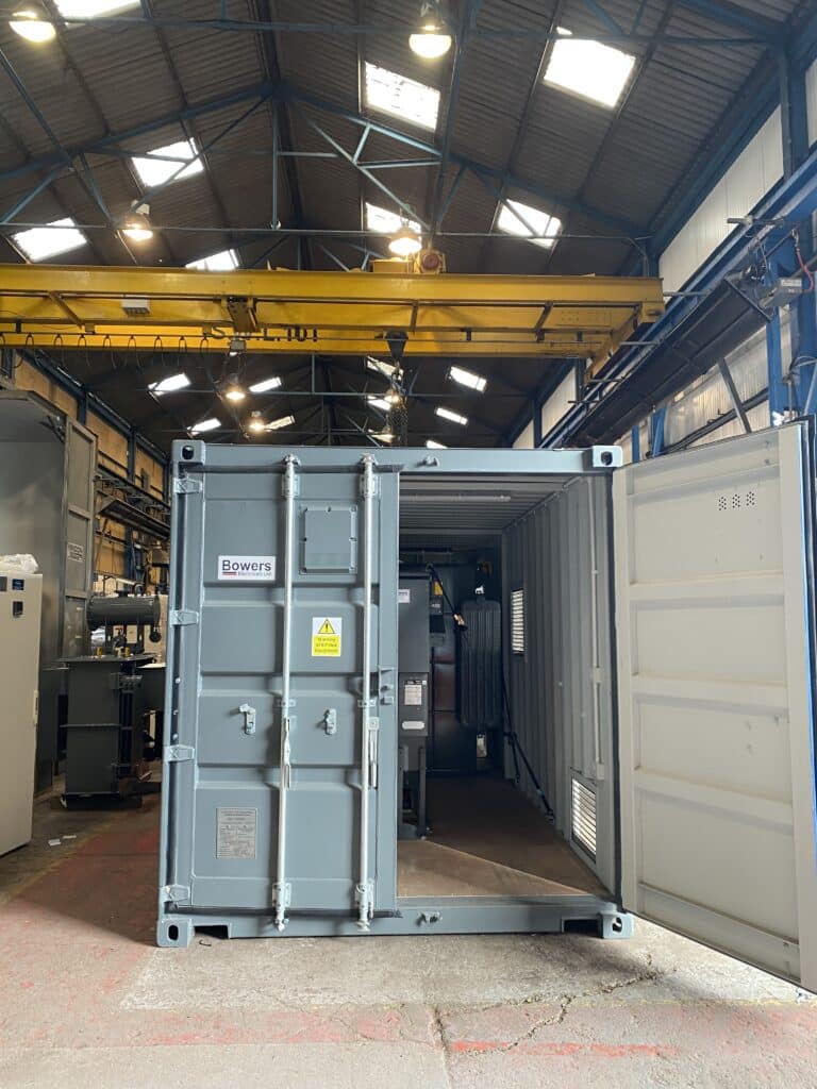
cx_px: 408
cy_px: 544
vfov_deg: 67.3
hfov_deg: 53.1
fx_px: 818
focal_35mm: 26
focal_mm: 4.25
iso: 125
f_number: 1.8
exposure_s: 1/50
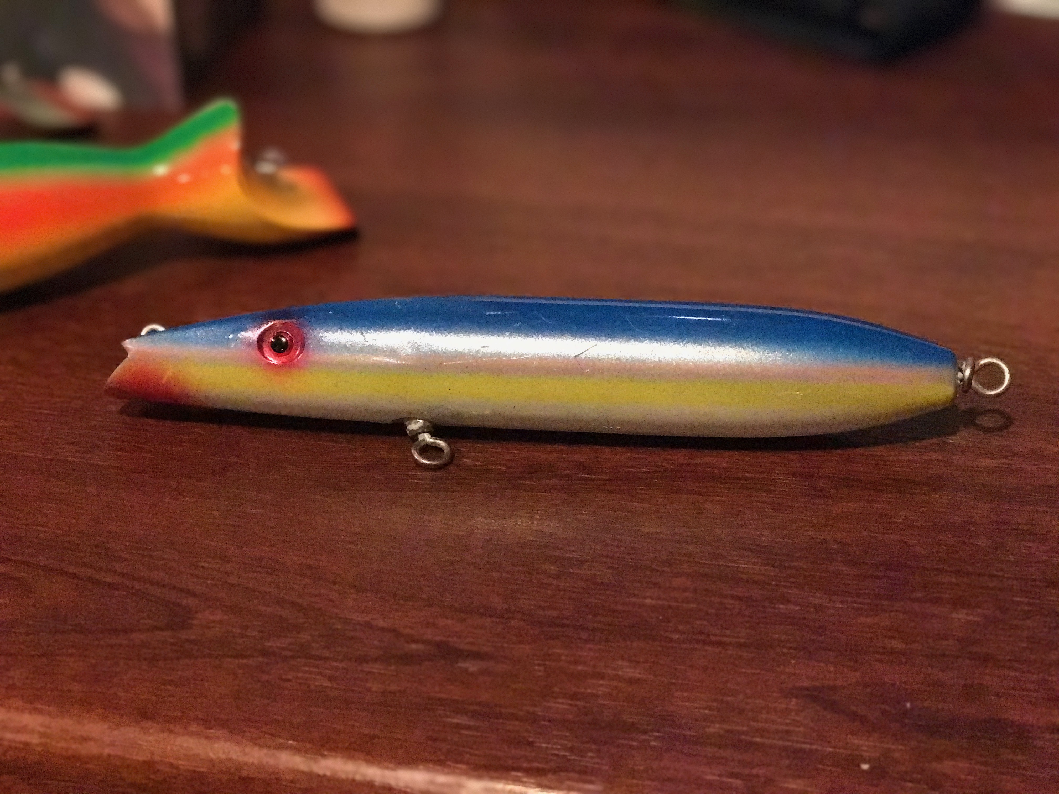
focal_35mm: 57
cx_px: 530
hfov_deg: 33.8
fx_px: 1744
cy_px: 397
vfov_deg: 25.7
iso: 1250
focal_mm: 6.6
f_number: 2.8
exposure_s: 1/60
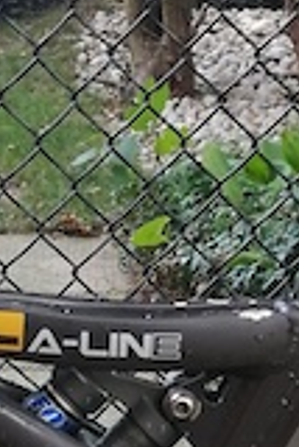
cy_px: 332
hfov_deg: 9.8
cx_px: 75
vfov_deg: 14.6
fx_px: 1740
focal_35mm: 140
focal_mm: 3.62
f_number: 1.8
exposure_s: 1/120
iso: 80
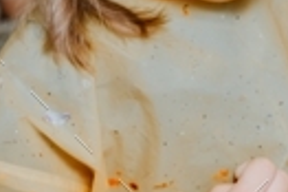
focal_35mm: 108
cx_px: 182
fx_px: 863
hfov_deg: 18.9
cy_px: 25
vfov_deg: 12.6
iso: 800
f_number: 3.5
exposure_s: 1/160
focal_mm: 24
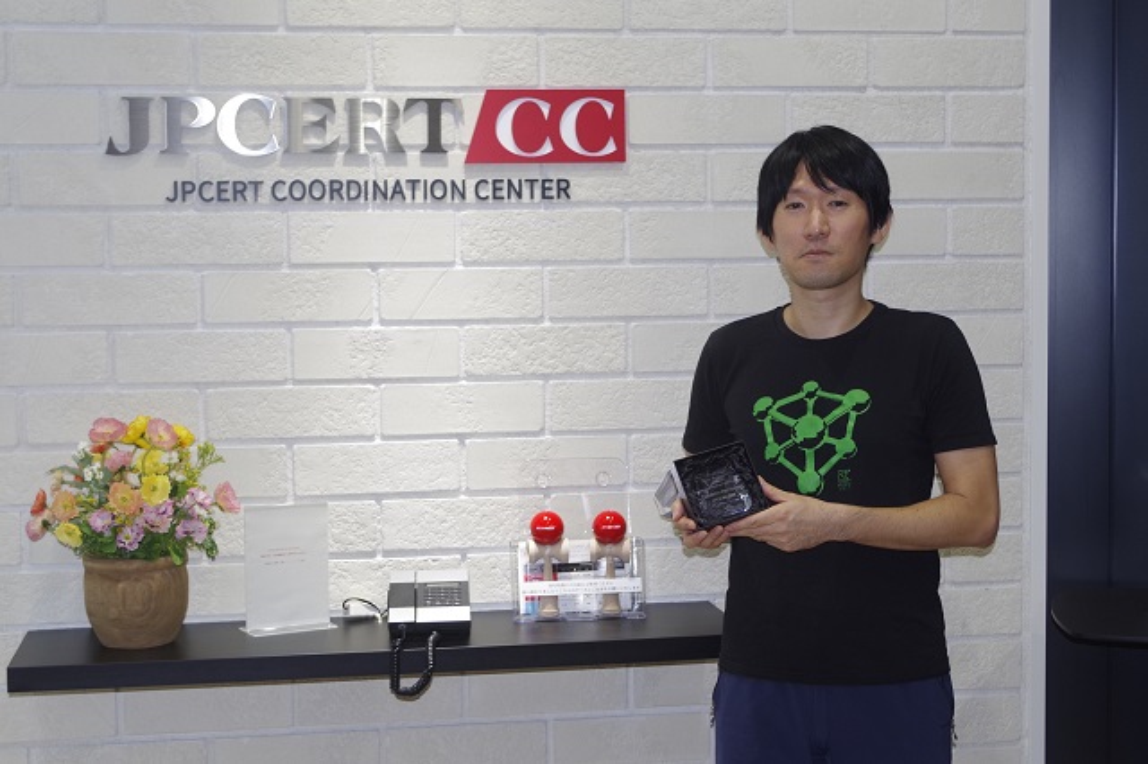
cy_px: 382
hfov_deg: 35.1
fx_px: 1817
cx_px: 574
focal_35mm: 57
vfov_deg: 23.8
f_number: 4.5
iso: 400
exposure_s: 1/90
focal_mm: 37.5
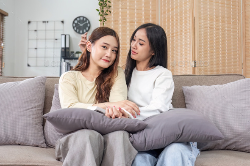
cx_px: 125
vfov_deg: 26.5
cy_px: 83
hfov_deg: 38.9
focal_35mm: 51
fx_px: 354
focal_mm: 34.2
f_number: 2.8
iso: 800
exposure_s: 1/100
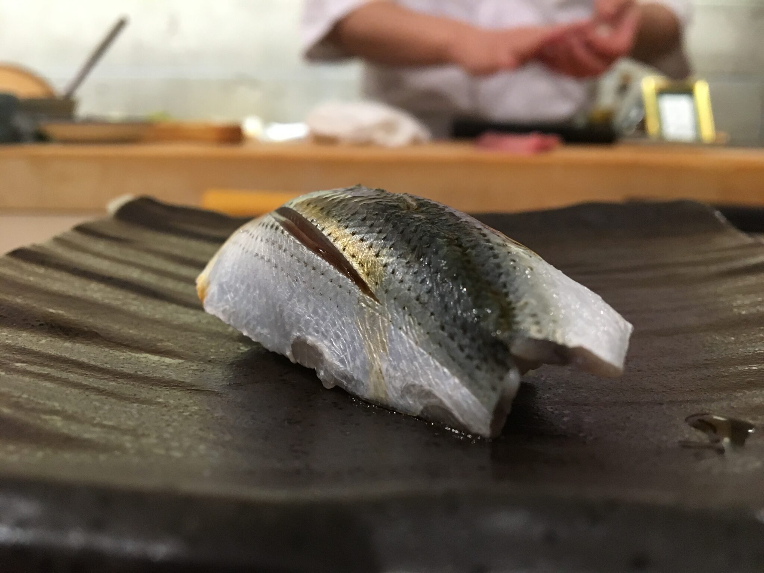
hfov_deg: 61.7
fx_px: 640
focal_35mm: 29
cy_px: 286
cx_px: 382
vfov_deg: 48.2
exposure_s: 1/20
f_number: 2.2
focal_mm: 4.15
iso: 200
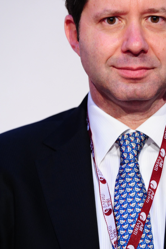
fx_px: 2195
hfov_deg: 4.3
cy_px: 100
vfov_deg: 6.5
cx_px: 131
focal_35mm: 317
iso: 2000
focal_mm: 200
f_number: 4
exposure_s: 1/80
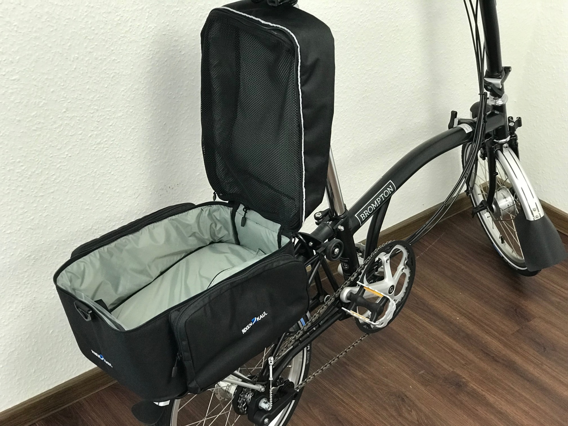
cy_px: 213
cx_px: 284
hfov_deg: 33.8
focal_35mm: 57
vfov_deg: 25.7
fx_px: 935
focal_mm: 6.6
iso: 100
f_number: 2.8
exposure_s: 1/50
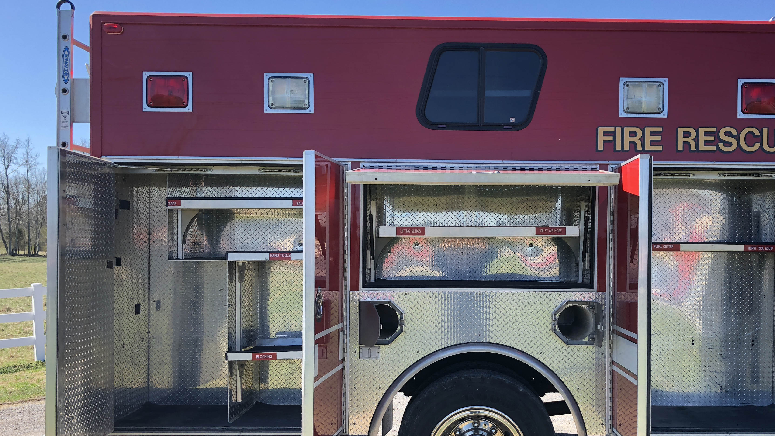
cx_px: 470
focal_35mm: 37
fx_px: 760
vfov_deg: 31.9
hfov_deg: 53.6
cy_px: 260
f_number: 1.8
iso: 20
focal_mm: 4
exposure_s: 1/578
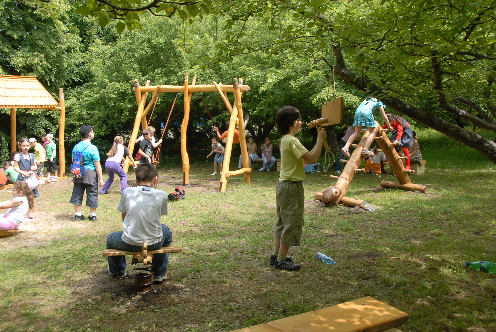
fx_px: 455
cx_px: 248
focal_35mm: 33
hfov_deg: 57.2
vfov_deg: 40.1
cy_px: 166
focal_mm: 22
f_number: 5.6
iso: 160
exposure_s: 1/160
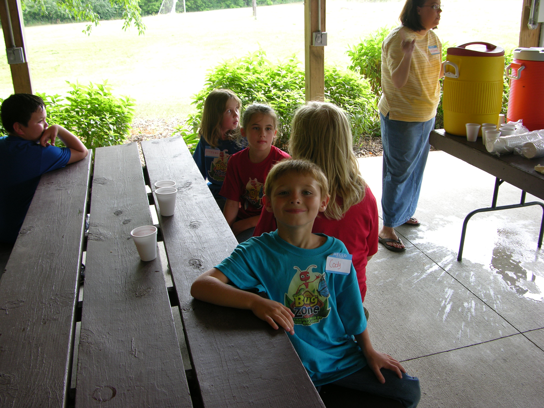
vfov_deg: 40.7
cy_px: 204
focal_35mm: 35
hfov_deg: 52.6
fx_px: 550
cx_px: 272
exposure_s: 1/45.1
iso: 50
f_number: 3.5
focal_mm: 8.9
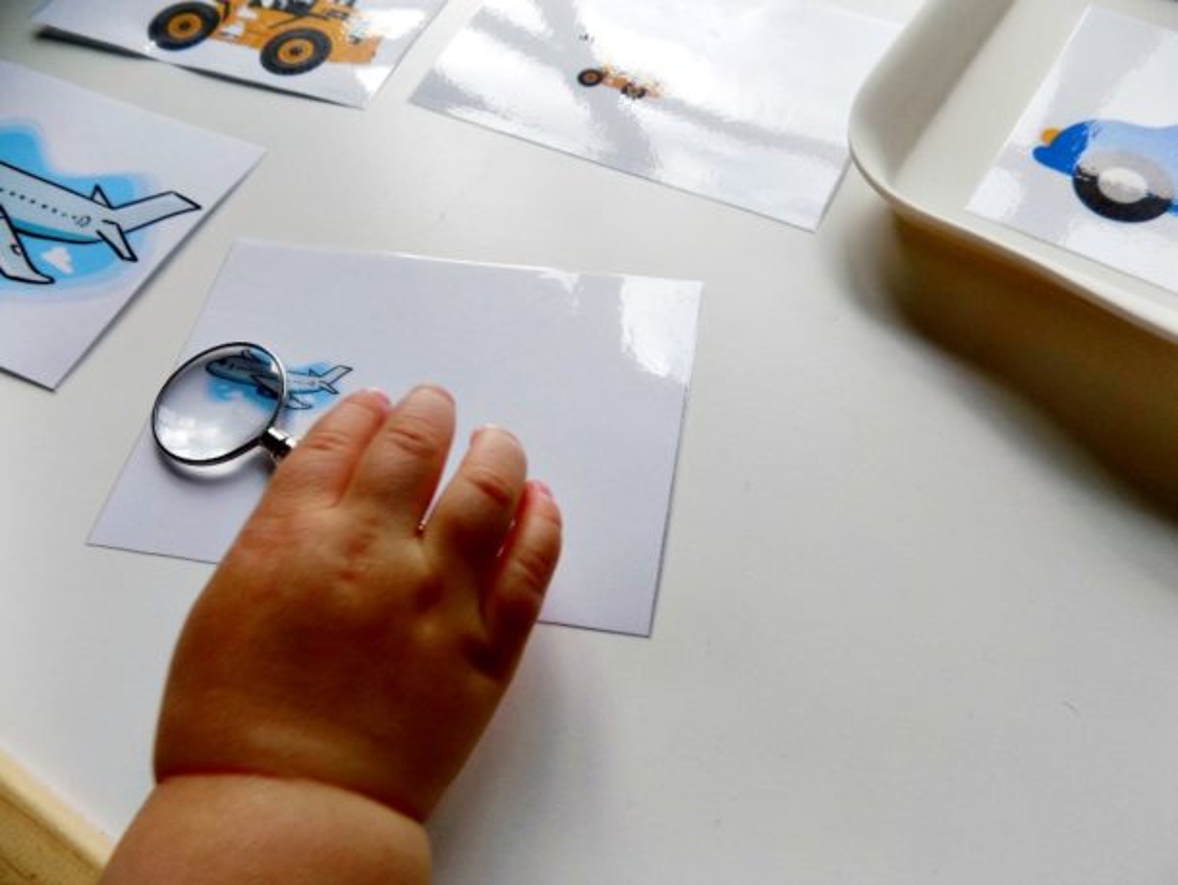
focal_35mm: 23
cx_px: 589
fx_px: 783
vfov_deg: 58.9
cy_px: 442
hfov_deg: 73.9
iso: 80
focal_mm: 4
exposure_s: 1/100
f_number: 3.1
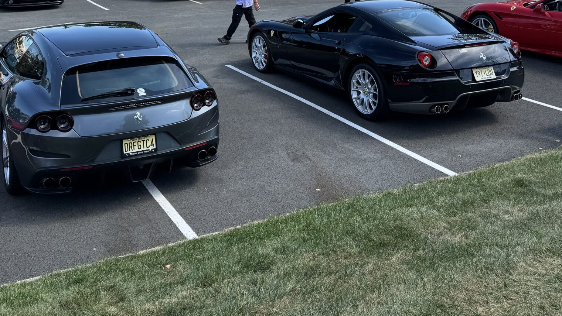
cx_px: 240
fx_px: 656
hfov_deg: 46.3
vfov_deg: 25.6
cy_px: -8
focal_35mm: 44
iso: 80
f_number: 1.78
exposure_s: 1/2415
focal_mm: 6.76
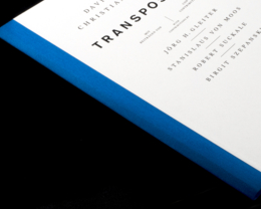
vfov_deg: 18.9
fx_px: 626
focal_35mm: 81
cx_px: 189
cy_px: 73
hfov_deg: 23.4
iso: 200
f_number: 22
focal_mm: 24
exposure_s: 1/1.25
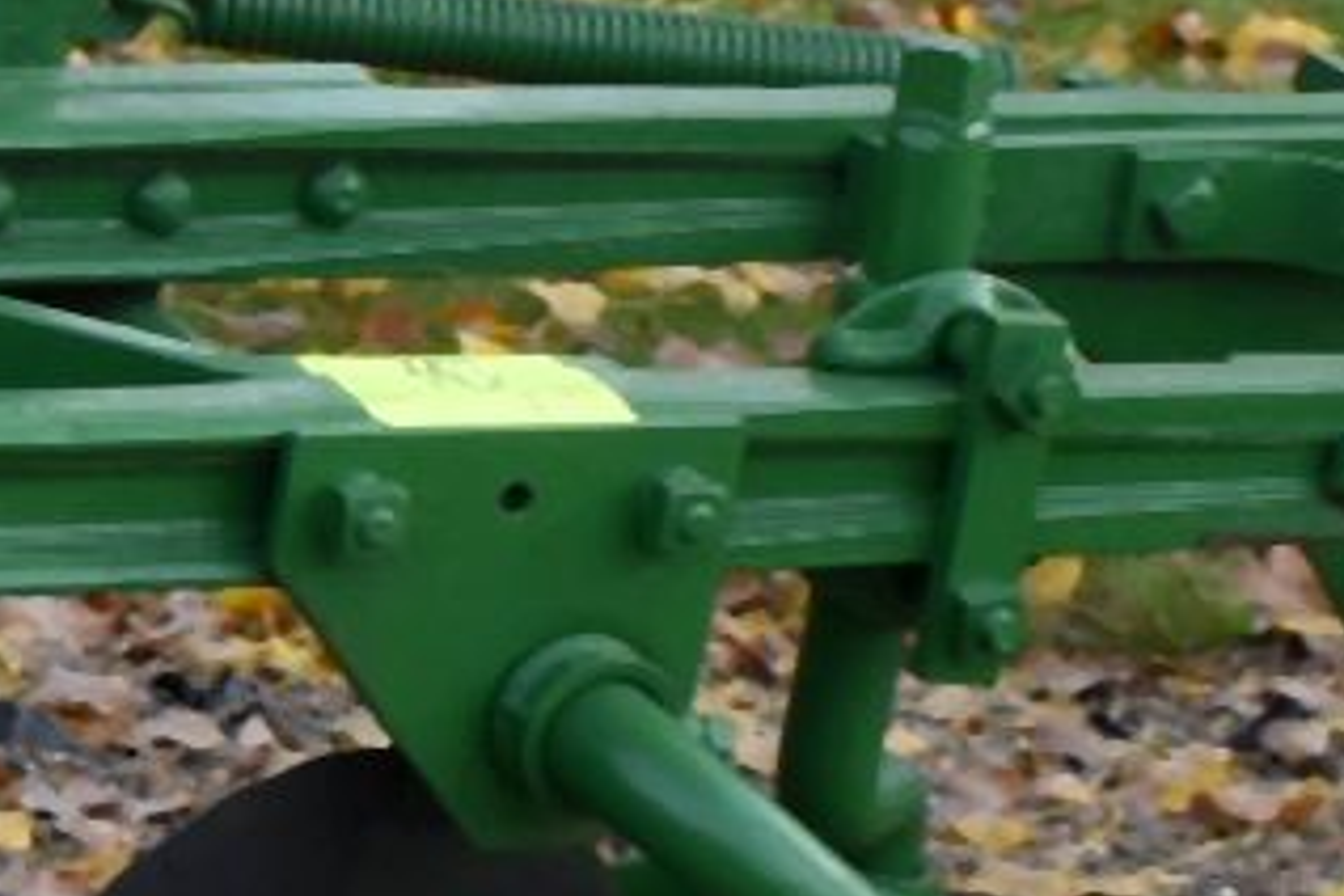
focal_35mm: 272
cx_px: -1467
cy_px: 363
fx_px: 10154
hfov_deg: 7.3
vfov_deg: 5.1
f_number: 8
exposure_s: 1/250
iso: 250
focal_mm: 24
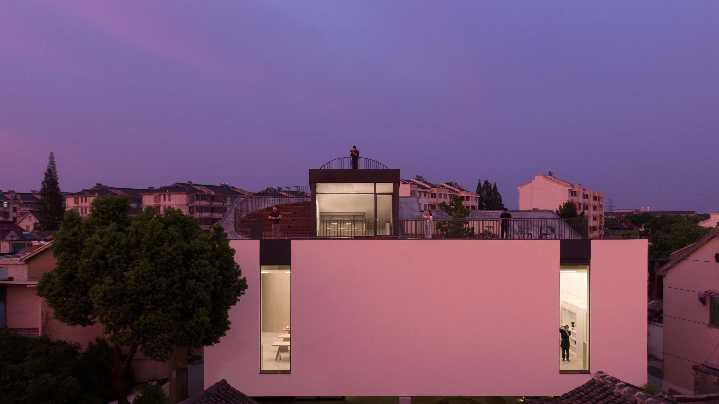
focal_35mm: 32
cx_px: 356
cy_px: 207
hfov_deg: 61.0
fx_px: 610
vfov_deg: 36.7
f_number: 3
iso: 200
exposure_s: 1/10
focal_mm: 5.11
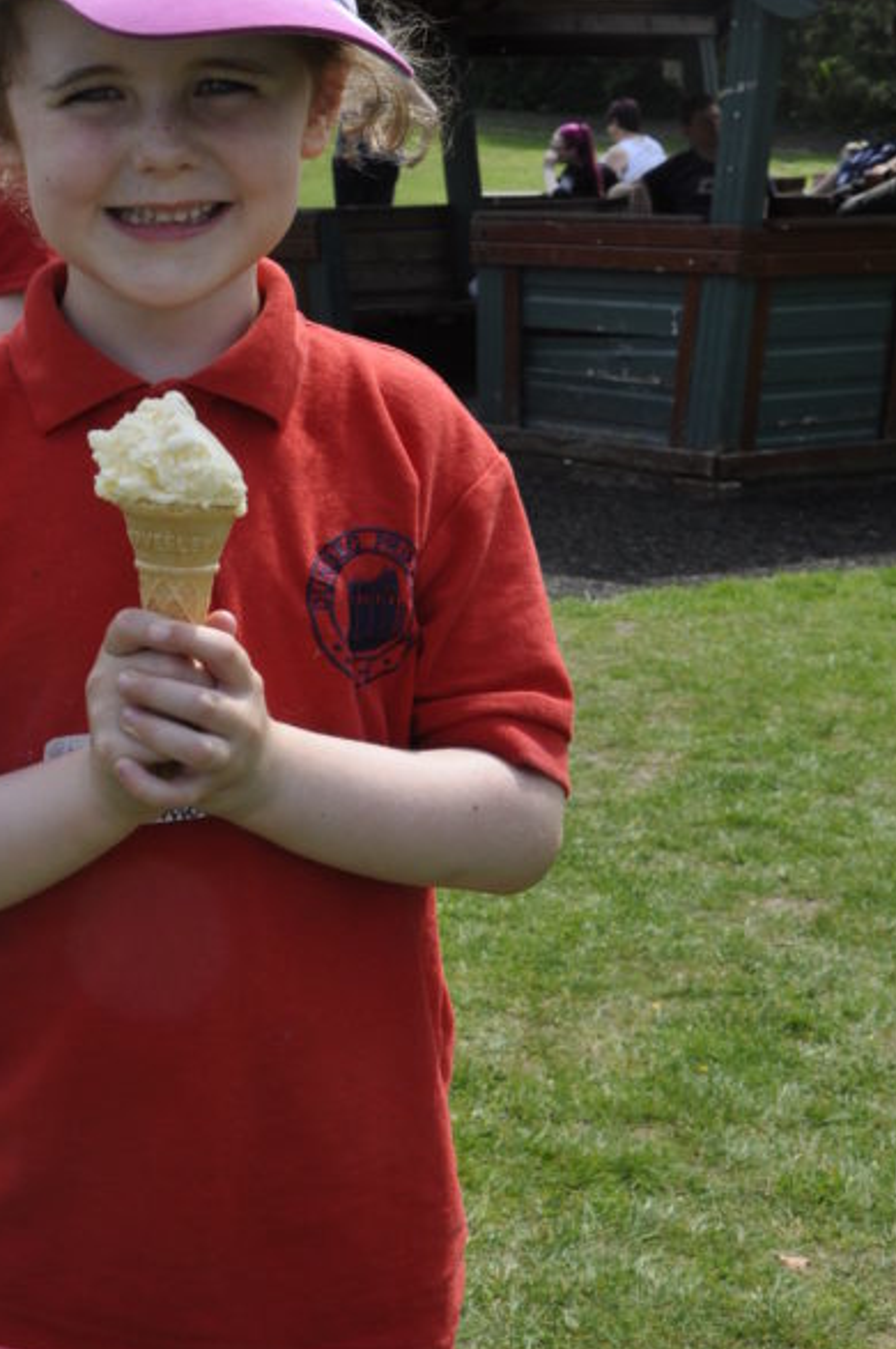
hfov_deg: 19.8
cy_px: 273
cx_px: 202
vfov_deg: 29.0
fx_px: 2544
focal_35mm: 68
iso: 320
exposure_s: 1/400
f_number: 10
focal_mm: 26
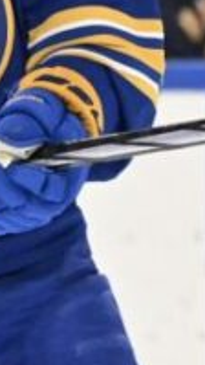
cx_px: -112
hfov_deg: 1.5
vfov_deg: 2.7
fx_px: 7815
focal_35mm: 809
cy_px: -29
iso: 3200
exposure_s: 1/2000
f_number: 2.8
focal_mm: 200
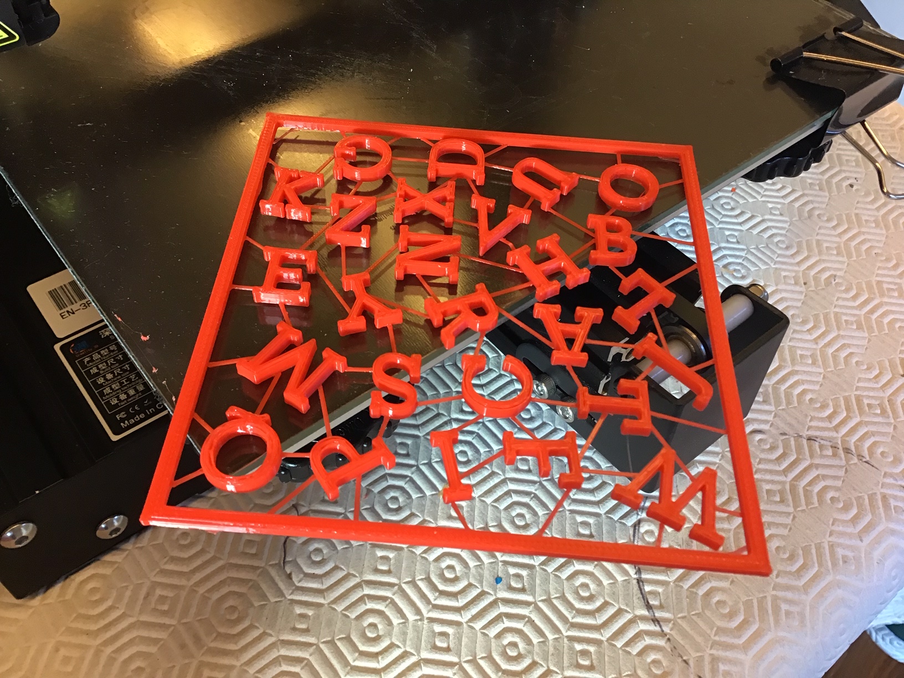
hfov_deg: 58.4
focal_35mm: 31
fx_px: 810
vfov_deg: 45.4
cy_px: 339
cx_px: 452
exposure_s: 1/33
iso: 125
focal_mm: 3.3
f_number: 2.4
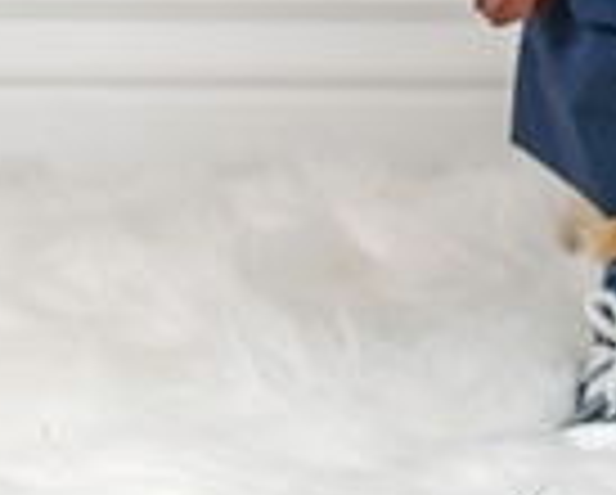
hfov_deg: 13.9
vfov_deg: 11.1
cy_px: -286
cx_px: 823
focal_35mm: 133
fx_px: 2428
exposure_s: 1/100
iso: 200
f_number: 5
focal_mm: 22
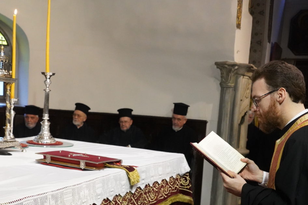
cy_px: 163
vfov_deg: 28.1
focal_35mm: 47
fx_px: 402
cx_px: 141
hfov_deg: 41.9
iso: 16000
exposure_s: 1/320
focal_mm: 29
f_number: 5.6
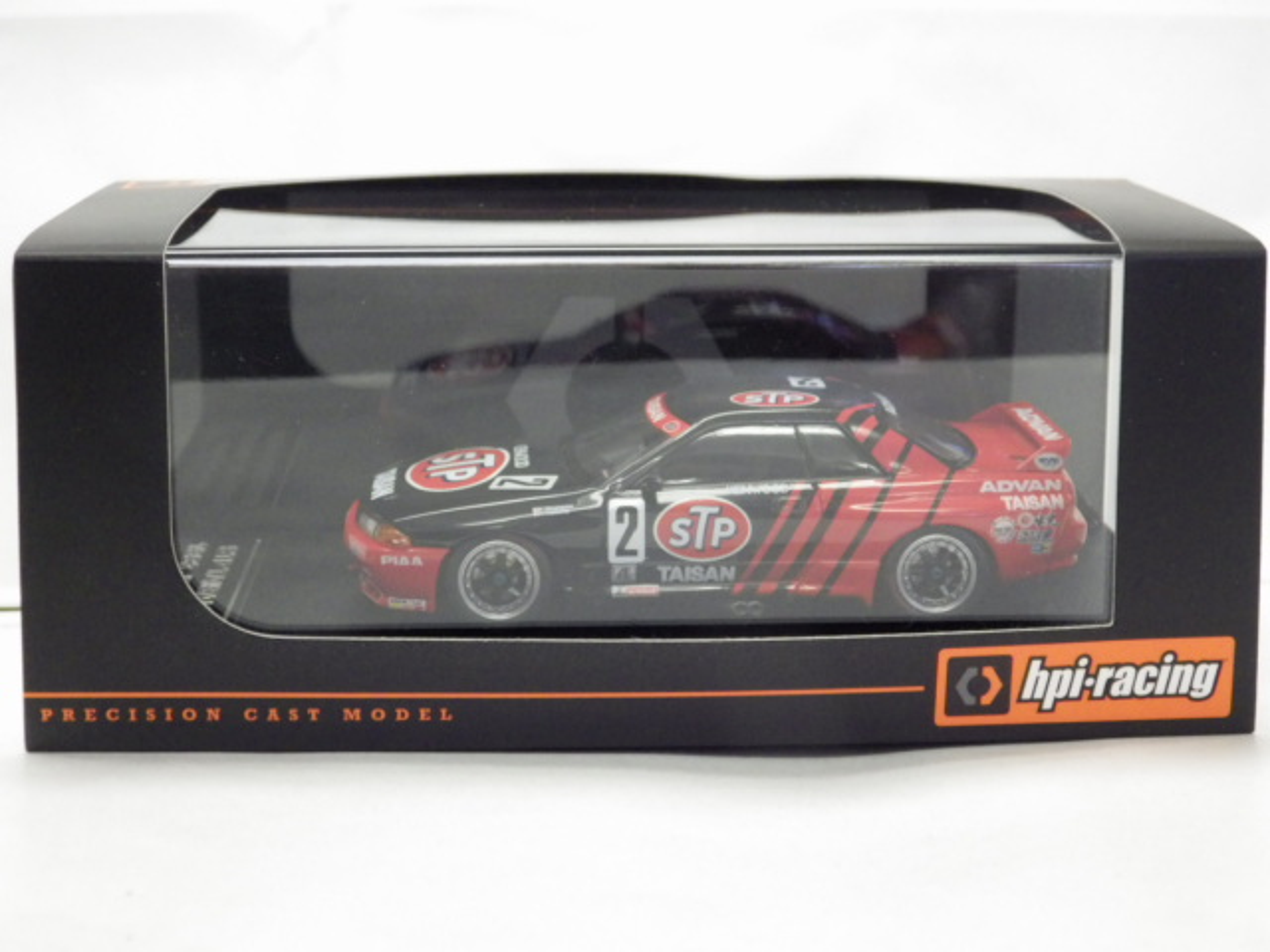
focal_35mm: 59
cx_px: 635
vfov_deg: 24.8
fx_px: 2165
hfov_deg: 32.7
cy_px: 476
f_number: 4
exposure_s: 1/60
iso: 800
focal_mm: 10.7
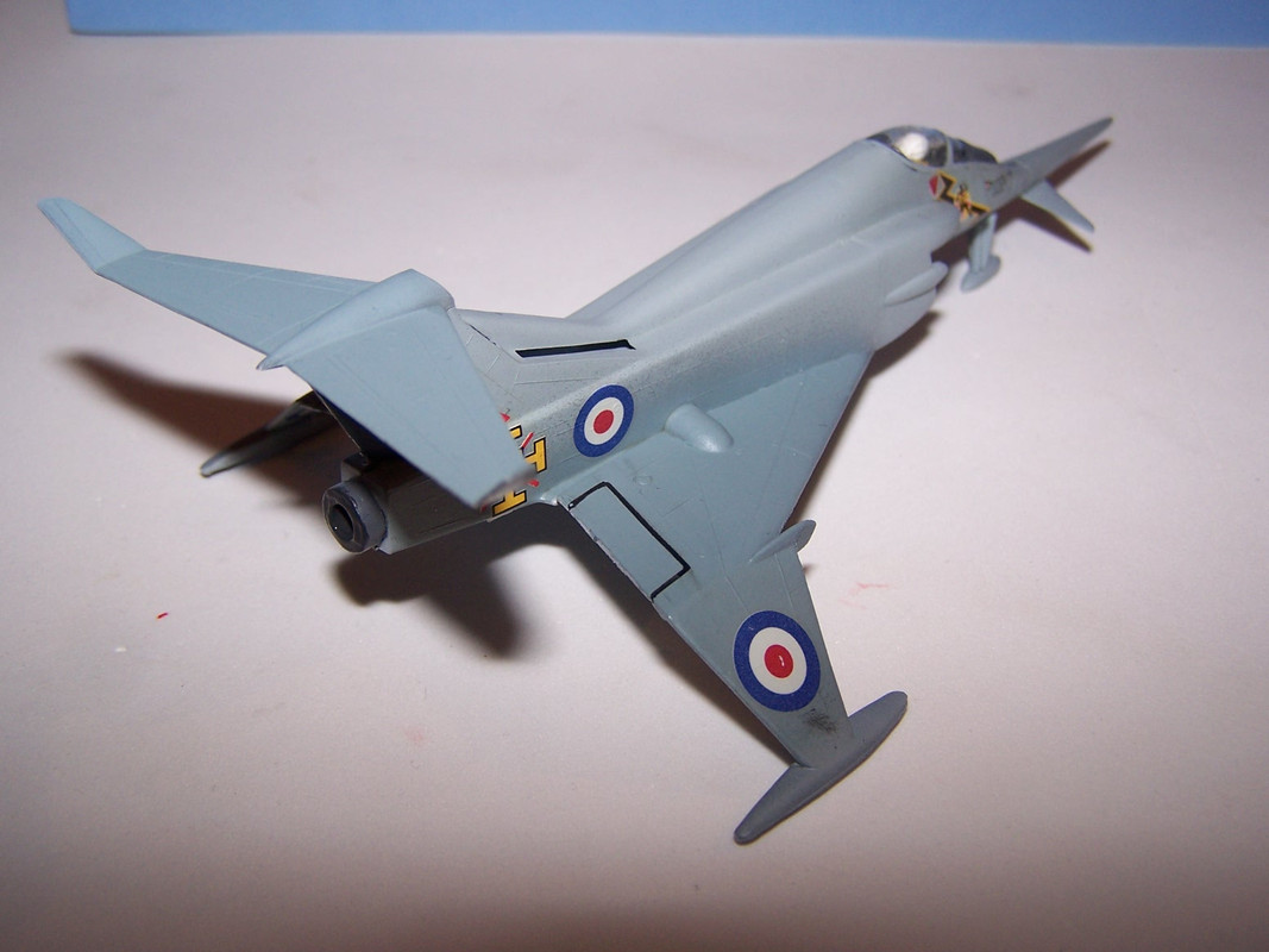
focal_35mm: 38
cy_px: 476
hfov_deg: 49.0
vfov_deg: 37.7
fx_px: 1393
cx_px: 634
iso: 80
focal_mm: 6.3
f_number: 2.8
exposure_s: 1/60
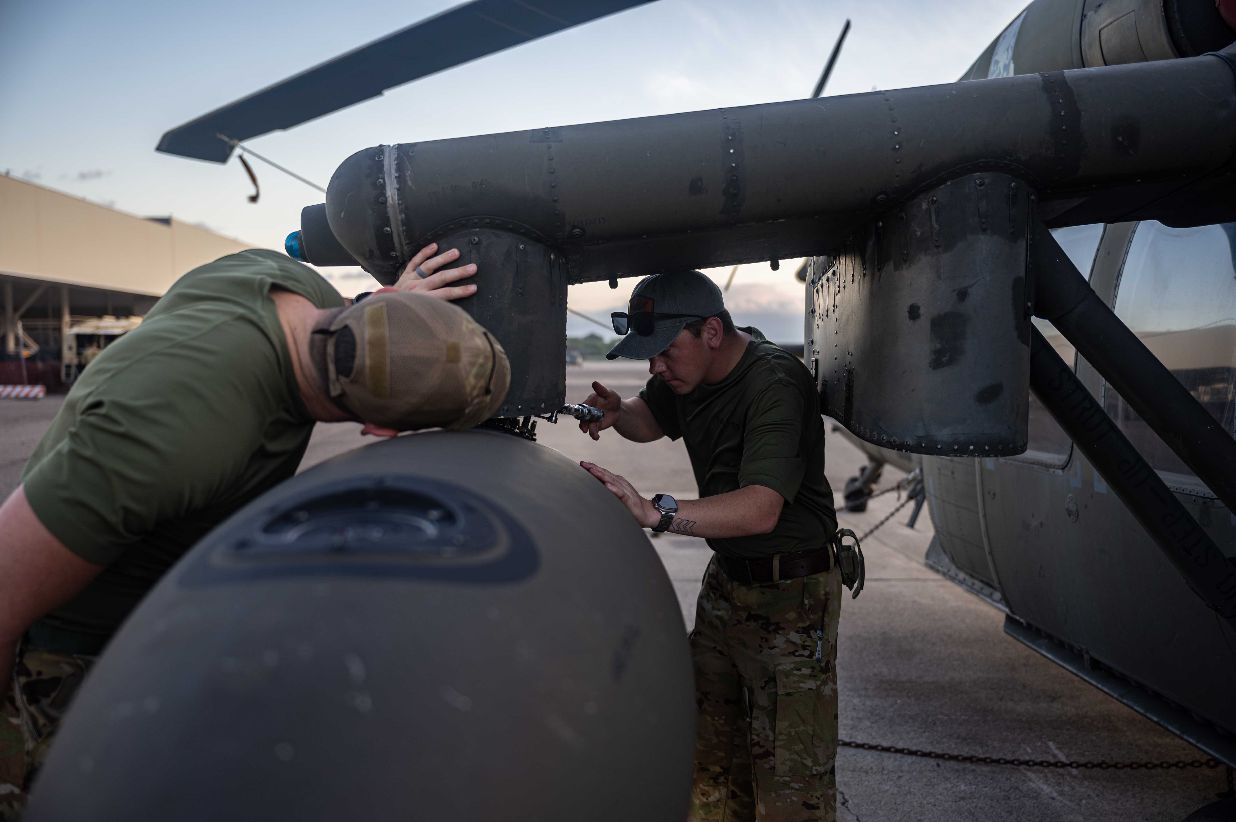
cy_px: 411
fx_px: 1184
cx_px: 618
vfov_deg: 38.3
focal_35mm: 34
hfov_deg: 55.1
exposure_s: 1/100
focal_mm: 34.5
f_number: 2.8
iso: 100
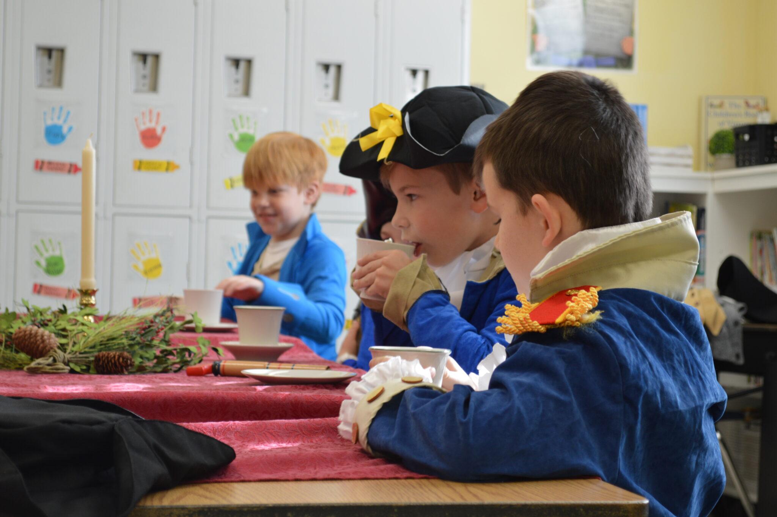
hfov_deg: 27.0
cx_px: 388
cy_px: 258
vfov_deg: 18.2
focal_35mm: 75
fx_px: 1617
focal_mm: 50
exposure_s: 1/50
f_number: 5.6
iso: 400
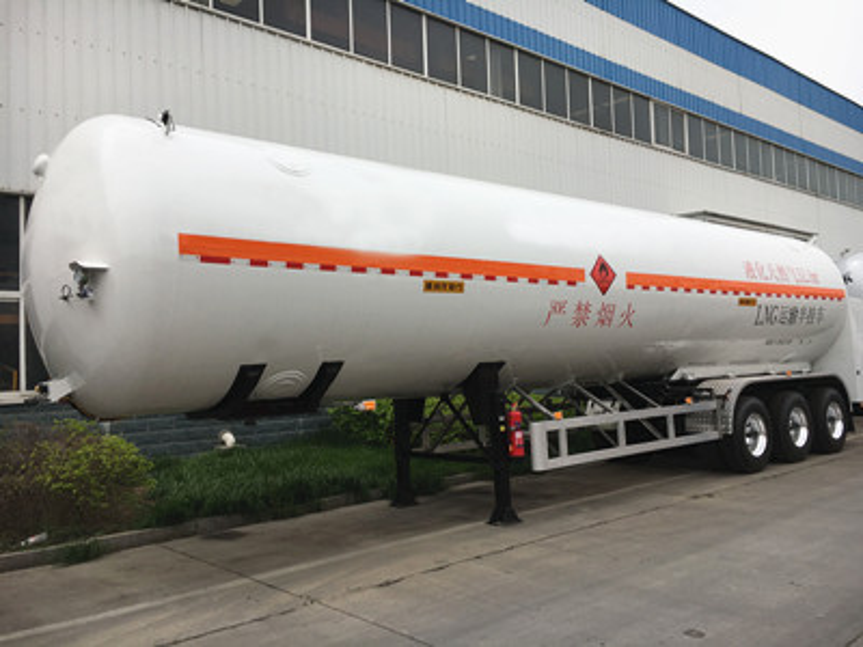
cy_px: 324
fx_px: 723
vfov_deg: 48.2
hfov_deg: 61.7
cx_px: 432
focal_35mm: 29
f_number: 2.2
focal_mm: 4.15
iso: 25
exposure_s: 1/1637
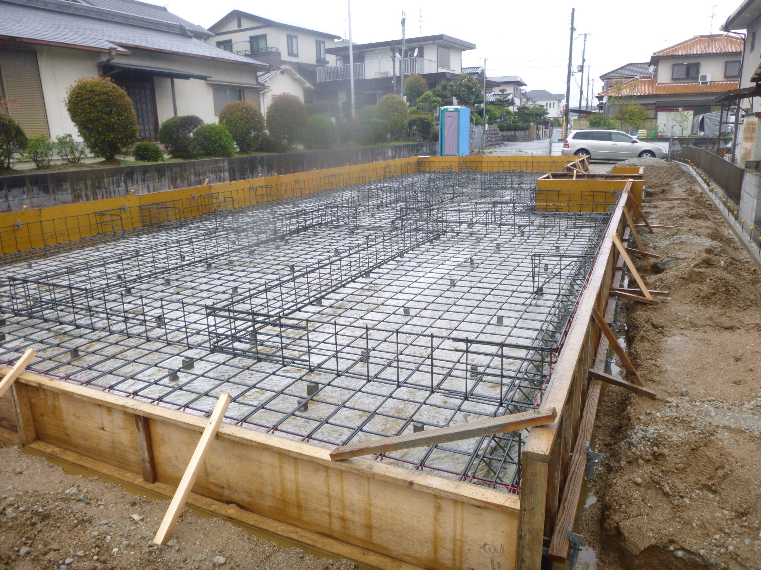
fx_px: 550
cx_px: 380
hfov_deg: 69.4
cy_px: 285
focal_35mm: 25
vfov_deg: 54.9
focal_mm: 4.5
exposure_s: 1/60
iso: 100
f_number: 3.9
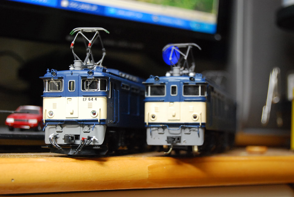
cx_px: 147
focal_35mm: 82
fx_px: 675
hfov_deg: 24.6
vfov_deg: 16.6
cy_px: 98
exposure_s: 1/30
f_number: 5.6
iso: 1250
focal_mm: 55
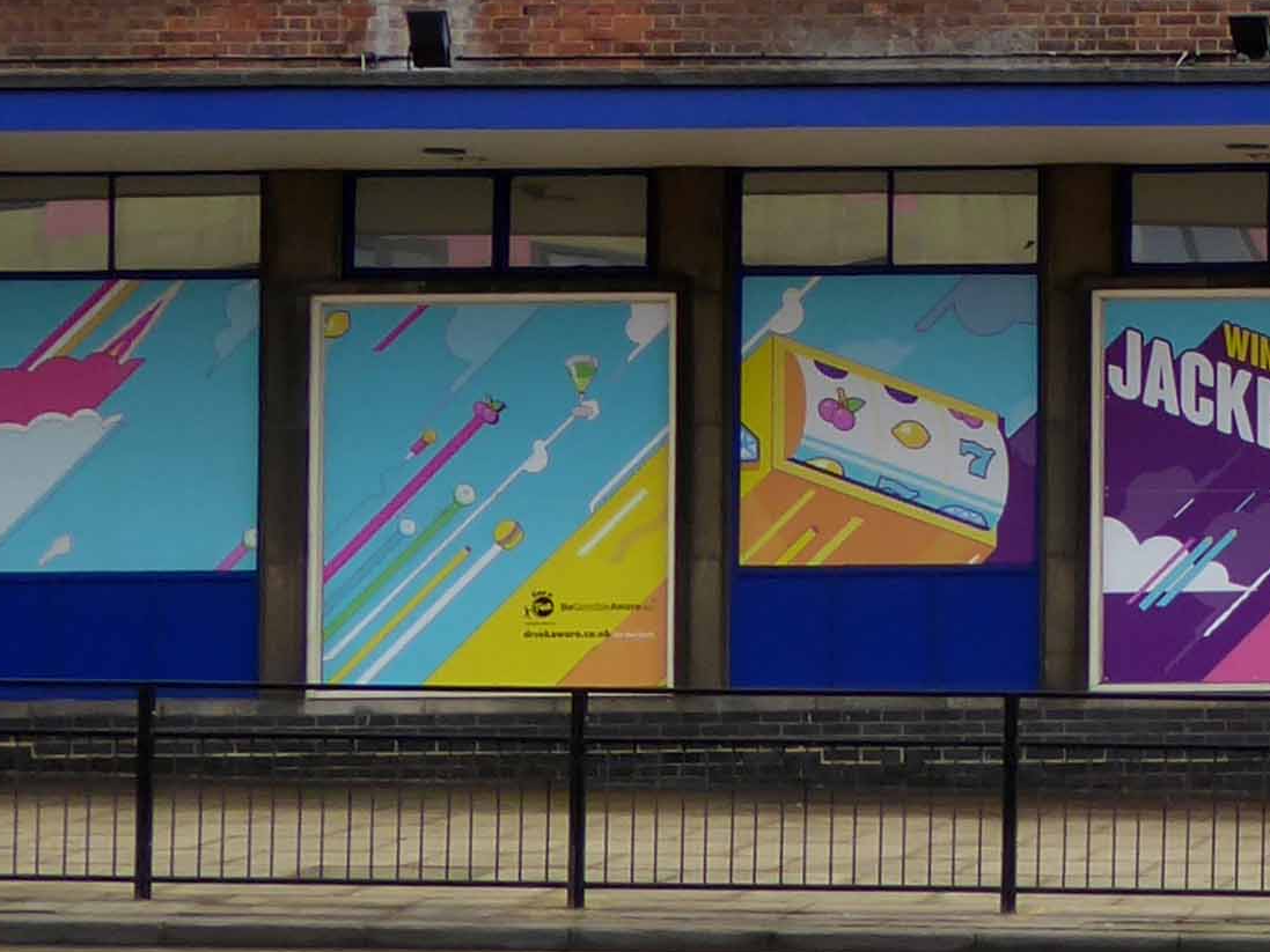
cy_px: 193
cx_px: 2047
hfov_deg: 14.5
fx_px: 4550
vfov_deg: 11.9
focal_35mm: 124
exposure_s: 1/160
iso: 80
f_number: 3.6
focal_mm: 5.8
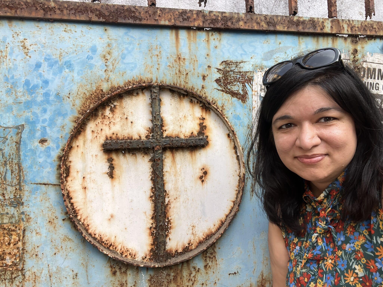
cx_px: 192
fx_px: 254
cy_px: 144
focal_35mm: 23
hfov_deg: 73.9
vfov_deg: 58.9
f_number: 2.2
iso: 40
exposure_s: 1/121
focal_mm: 2.71
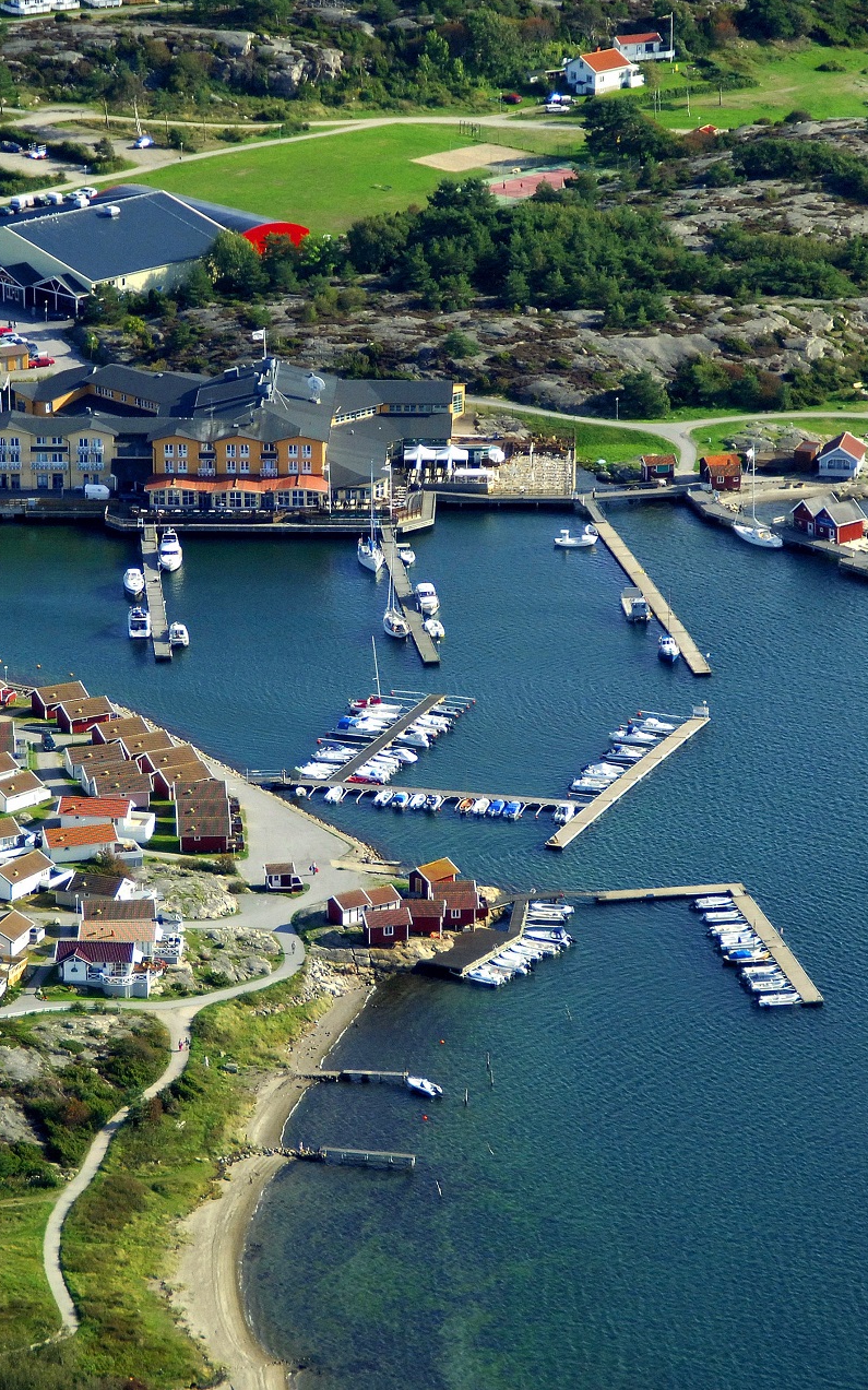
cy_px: 695
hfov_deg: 7.6
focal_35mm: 173
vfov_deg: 12.1
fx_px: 6543
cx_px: 409
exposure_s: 1/1000
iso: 400
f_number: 5.3
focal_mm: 75
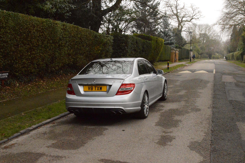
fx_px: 306
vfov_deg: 29.8
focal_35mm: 45
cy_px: 82
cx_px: 122
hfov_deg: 43.6
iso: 6400
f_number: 13
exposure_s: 1/640
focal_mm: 30
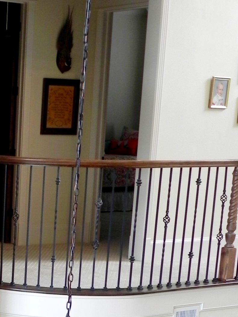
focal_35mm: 90
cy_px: 342
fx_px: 825
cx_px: -29
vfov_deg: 20.8
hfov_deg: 15.9
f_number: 3.2
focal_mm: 6.6
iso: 161
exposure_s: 1/30
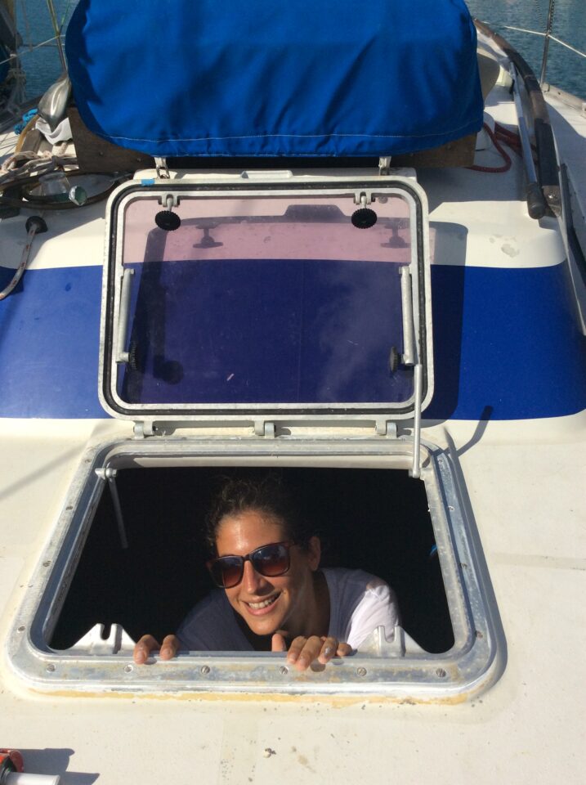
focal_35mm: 32
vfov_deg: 56.9
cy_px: 392
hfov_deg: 44.1
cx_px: 293
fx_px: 724
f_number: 2.4
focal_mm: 3.3
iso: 32
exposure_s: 1/3817
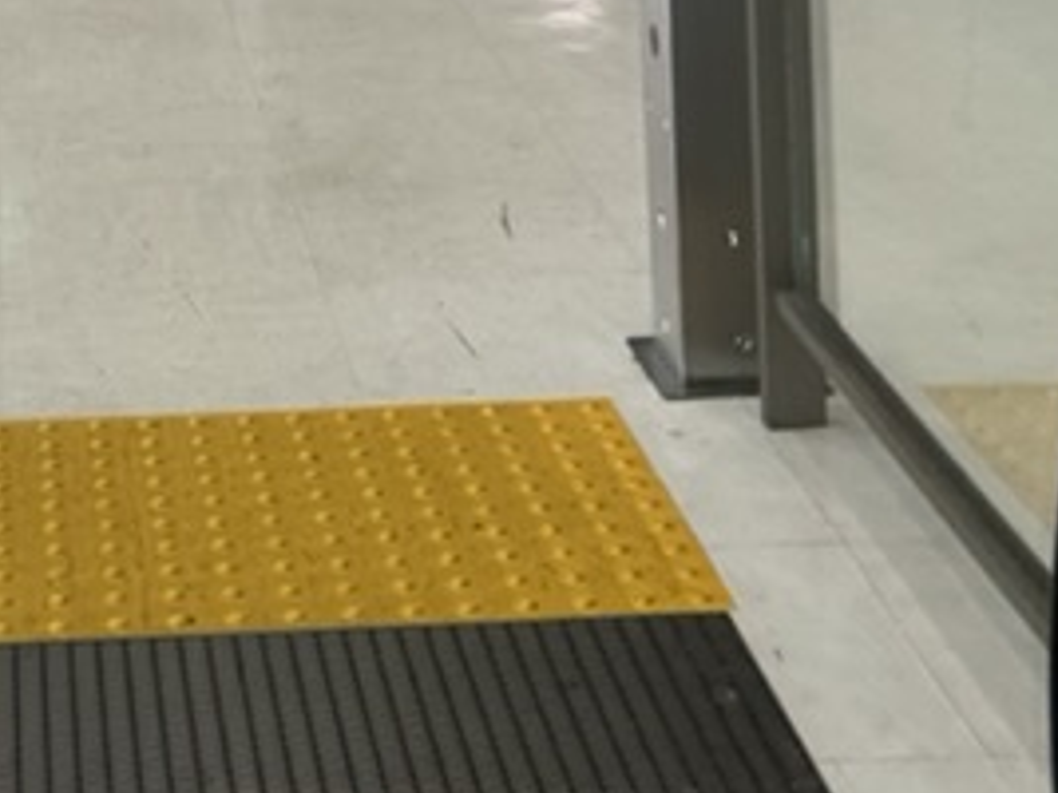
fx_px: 2811
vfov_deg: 14.2
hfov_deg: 20.7
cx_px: 32
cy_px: -619
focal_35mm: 92
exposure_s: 1/153
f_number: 1.78
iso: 64
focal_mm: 6.76
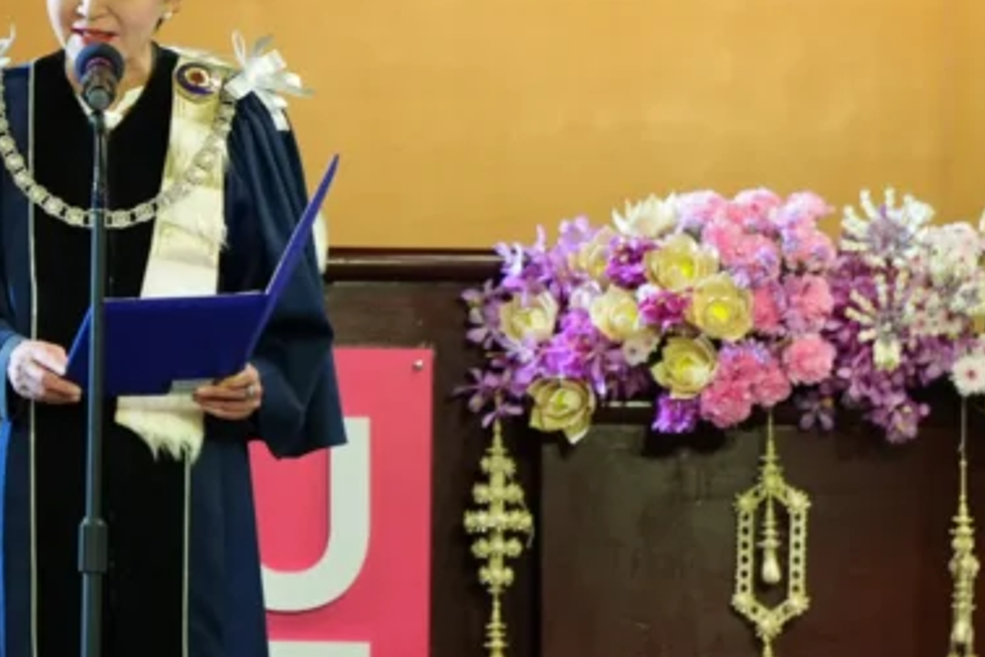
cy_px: 72
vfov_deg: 2.9
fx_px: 12831
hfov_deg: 4.4
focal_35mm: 469
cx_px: 109
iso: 1600
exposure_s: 1/200
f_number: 2.8
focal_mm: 173
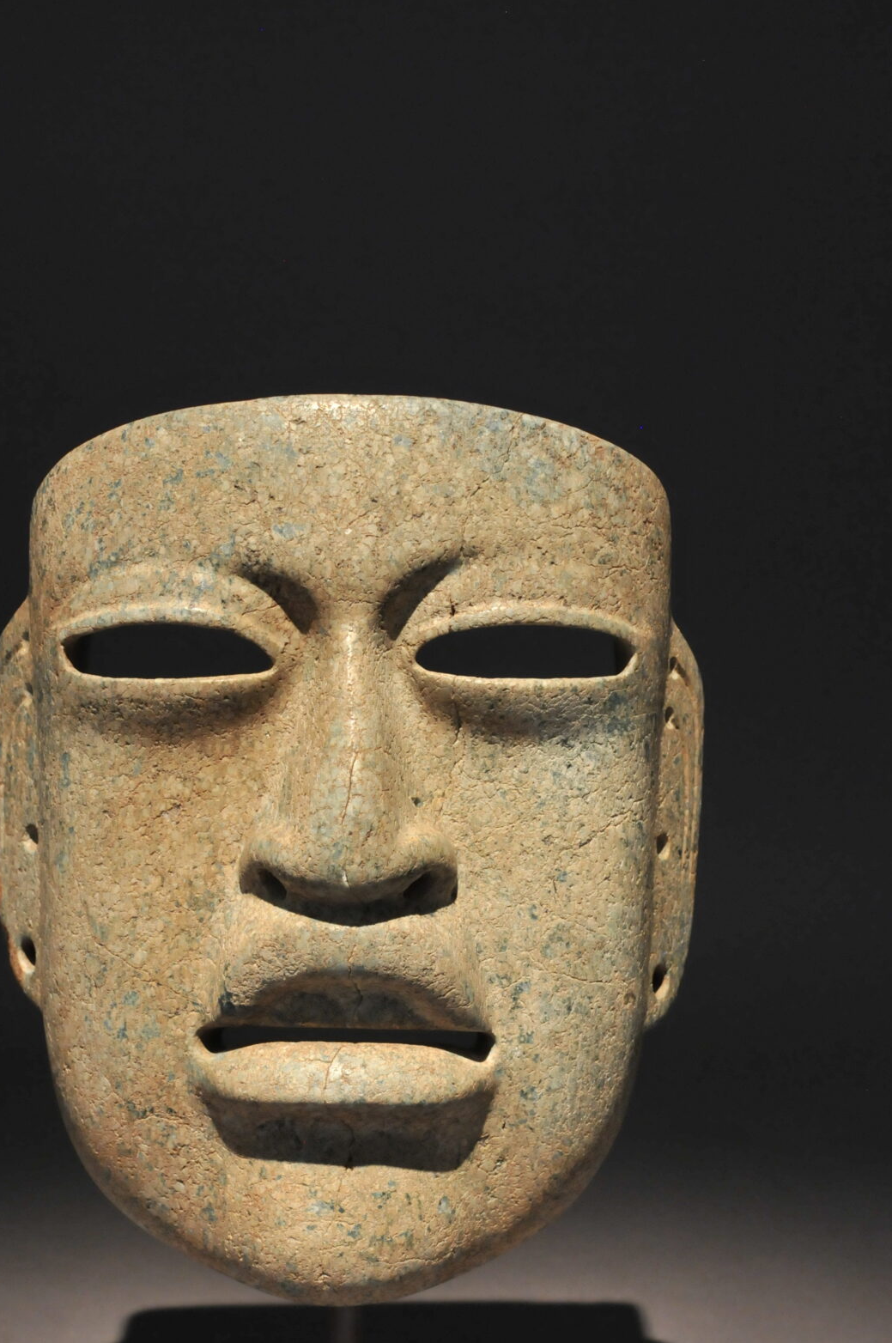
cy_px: 850
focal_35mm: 55
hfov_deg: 24.5
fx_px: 2049
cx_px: 355
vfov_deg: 36.1
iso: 800
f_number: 5.6
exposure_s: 1/25
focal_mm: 28
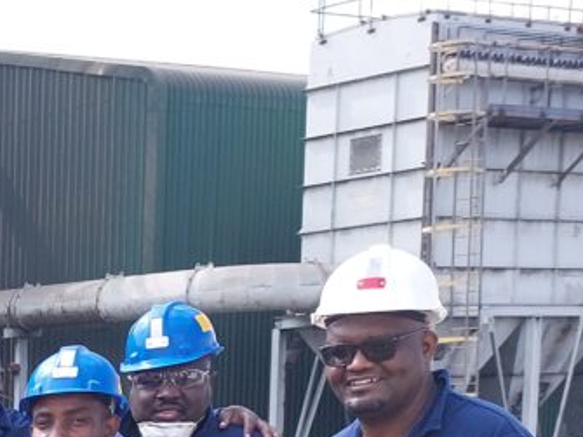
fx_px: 1852
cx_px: -675
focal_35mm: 110
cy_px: 752
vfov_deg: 12.4
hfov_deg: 14.2
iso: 25
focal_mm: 5.23
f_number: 1.8
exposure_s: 1/403
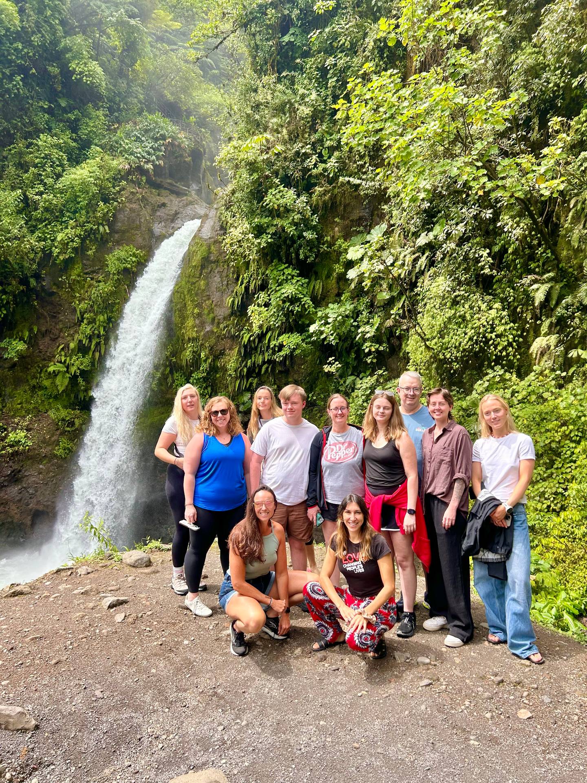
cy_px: 392
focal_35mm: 26
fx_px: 588
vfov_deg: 67.3
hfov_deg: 53.1
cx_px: 294
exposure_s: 1/748
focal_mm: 5.7
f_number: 1.5
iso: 50
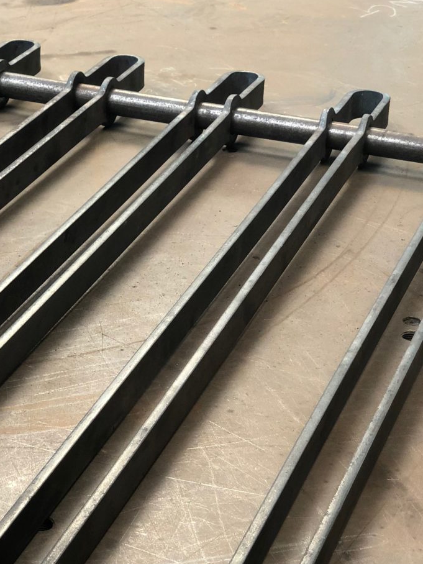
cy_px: 430
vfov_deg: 23.0
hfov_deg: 17.4
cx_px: 89
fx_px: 1369
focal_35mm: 84
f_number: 2.4
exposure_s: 1/40
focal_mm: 6
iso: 80
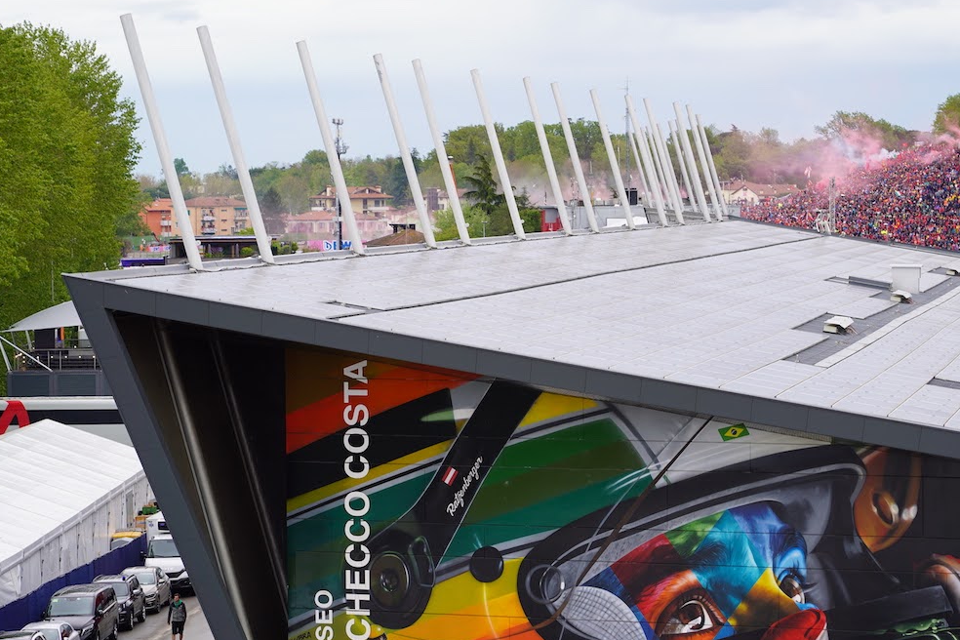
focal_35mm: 128
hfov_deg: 16.0
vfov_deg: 10.7
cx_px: 578
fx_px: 3413
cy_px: 333
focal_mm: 105
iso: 100
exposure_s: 1/160
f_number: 5
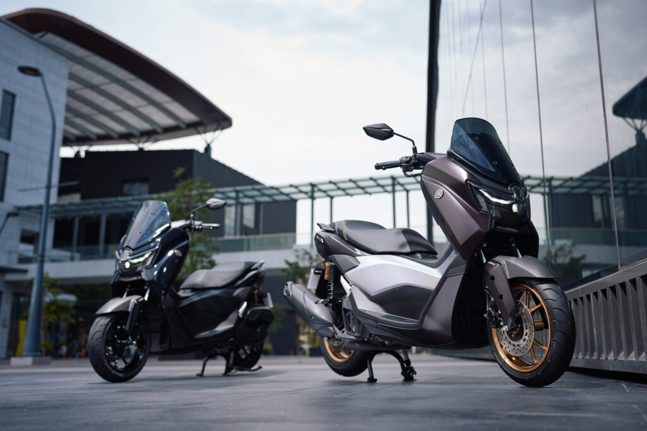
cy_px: 216
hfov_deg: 54.4
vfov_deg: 37.9
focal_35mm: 35
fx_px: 629
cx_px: 324
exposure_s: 1/400
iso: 50
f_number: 2
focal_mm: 35
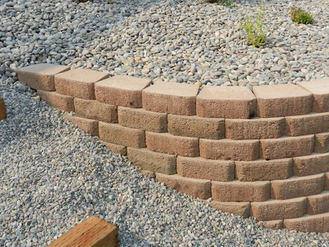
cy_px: 73
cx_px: 191
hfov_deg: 42.8
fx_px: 418
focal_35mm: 44
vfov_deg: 32.5
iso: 160
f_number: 3.6
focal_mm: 5.1
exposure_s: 1/1000
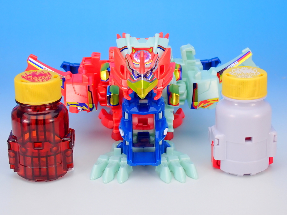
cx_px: 144
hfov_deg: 29.0
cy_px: 108
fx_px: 555
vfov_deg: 21.9
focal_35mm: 67
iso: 100
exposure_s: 1/1.6
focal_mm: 11.88
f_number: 14
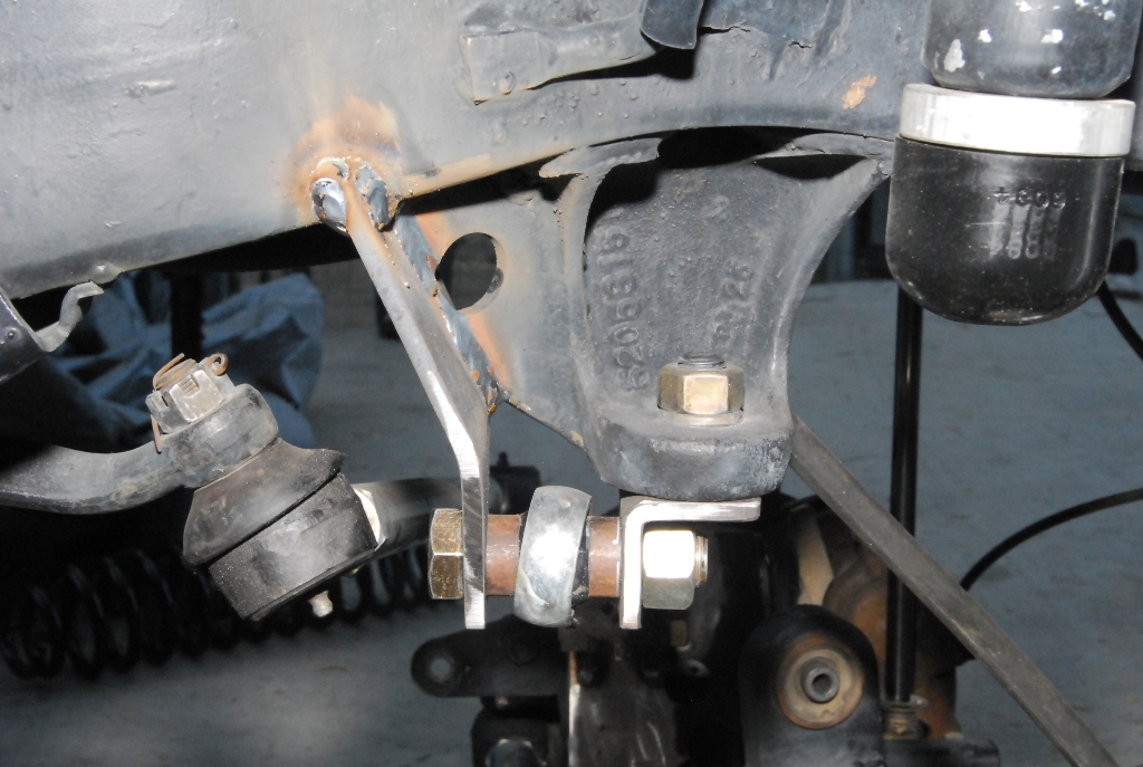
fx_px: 2624
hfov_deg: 24.6
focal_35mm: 82
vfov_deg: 16.6
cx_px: 572
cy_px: 384
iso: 1600
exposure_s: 1/60
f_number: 20
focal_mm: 55
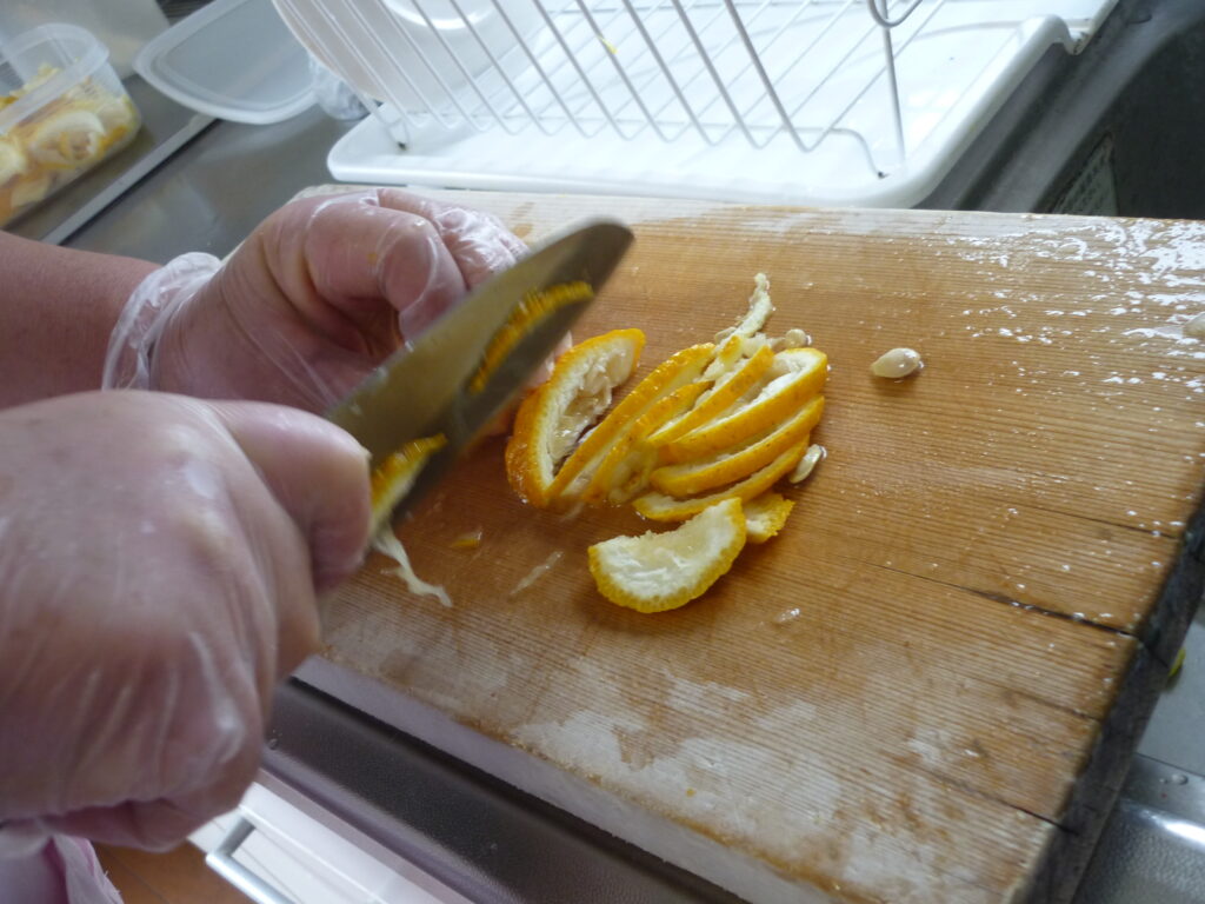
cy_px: 452
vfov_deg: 42.9
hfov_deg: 55.4
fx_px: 1149
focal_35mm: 33
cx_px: 602
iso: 160
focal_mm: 5.5
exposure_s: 1/30
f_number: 2.8
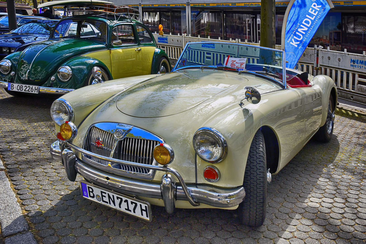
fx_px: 386
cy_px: 122
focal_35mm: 38
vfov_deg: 35.1
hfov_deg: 50.7
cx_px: 183
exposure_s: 1/200
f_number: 14
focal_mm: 38
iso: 250
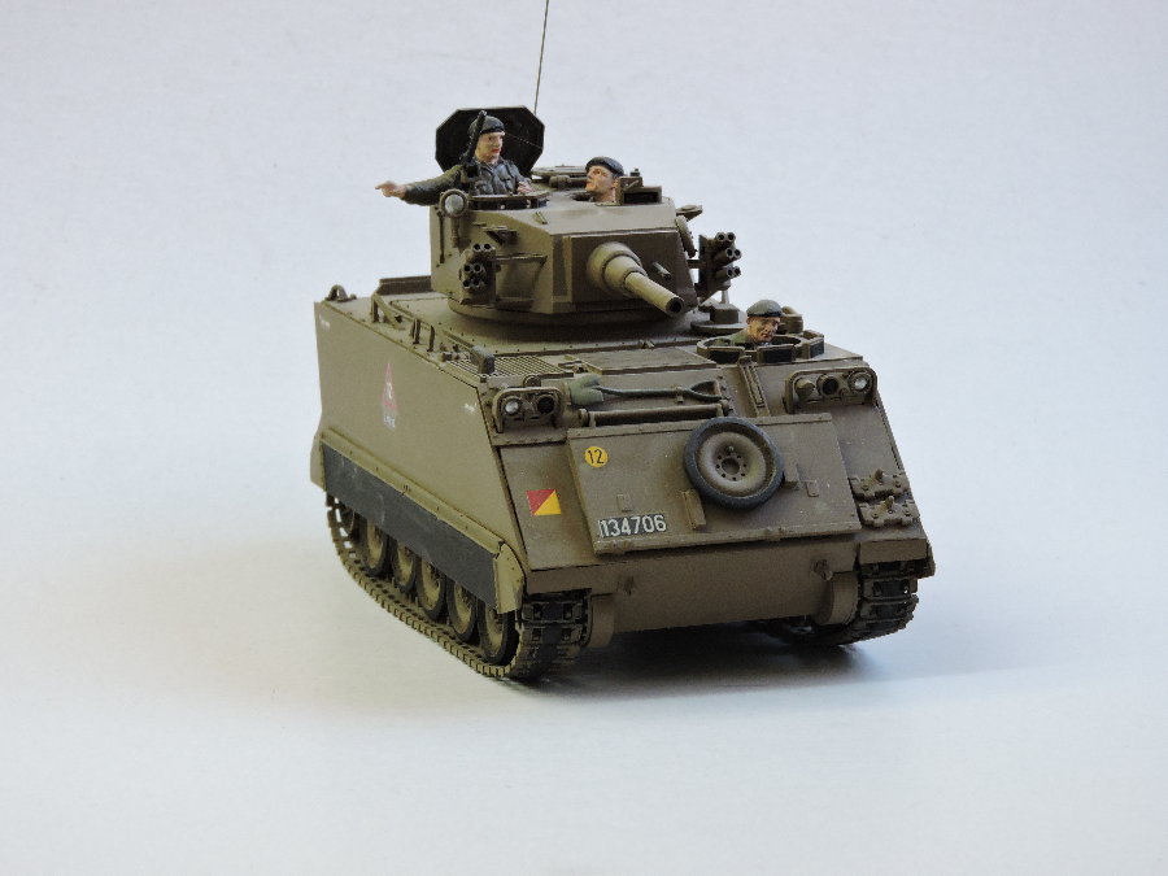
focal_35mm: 125
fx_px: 4218
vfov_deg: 11.9
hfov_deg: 15.8
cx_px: 584
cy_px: 438
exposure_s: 1/30
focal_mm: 22.4
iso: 400
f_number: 5
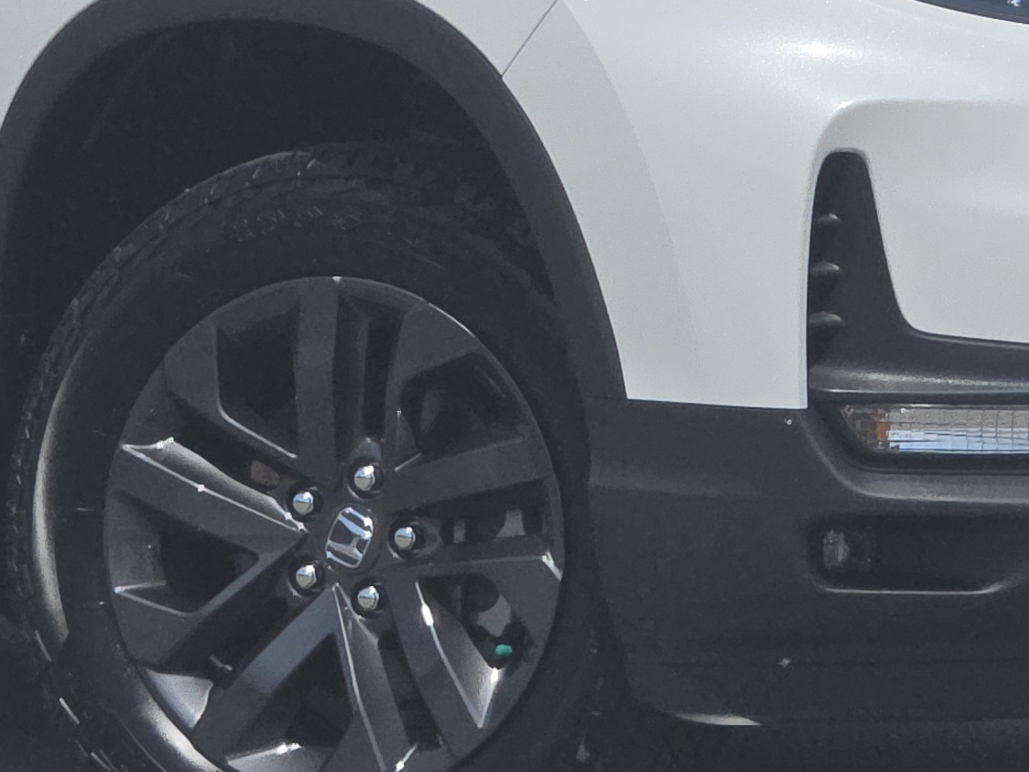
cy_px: 108
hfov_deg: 7.7
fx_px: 7612
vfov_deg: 5.8
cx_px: 262
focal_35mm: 256
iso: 50
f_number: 2.4
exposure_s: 1/4421
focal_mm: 7.9
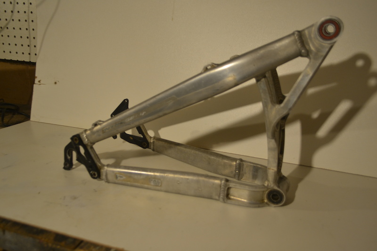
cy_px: 126
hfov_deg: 57.2
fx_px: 345
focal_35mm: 33
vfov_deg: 40.0
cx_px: 188
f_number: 3.8
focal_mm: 22
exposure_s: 1/15
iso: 400
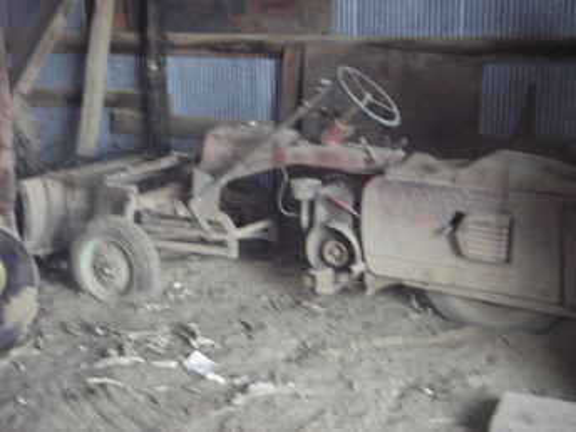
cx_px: 288
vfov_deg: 26.6
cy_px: 216
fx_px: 915
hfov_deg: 34.9
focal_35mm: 55
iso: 160
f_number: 3.6
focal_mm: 9.2
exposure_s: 1/40
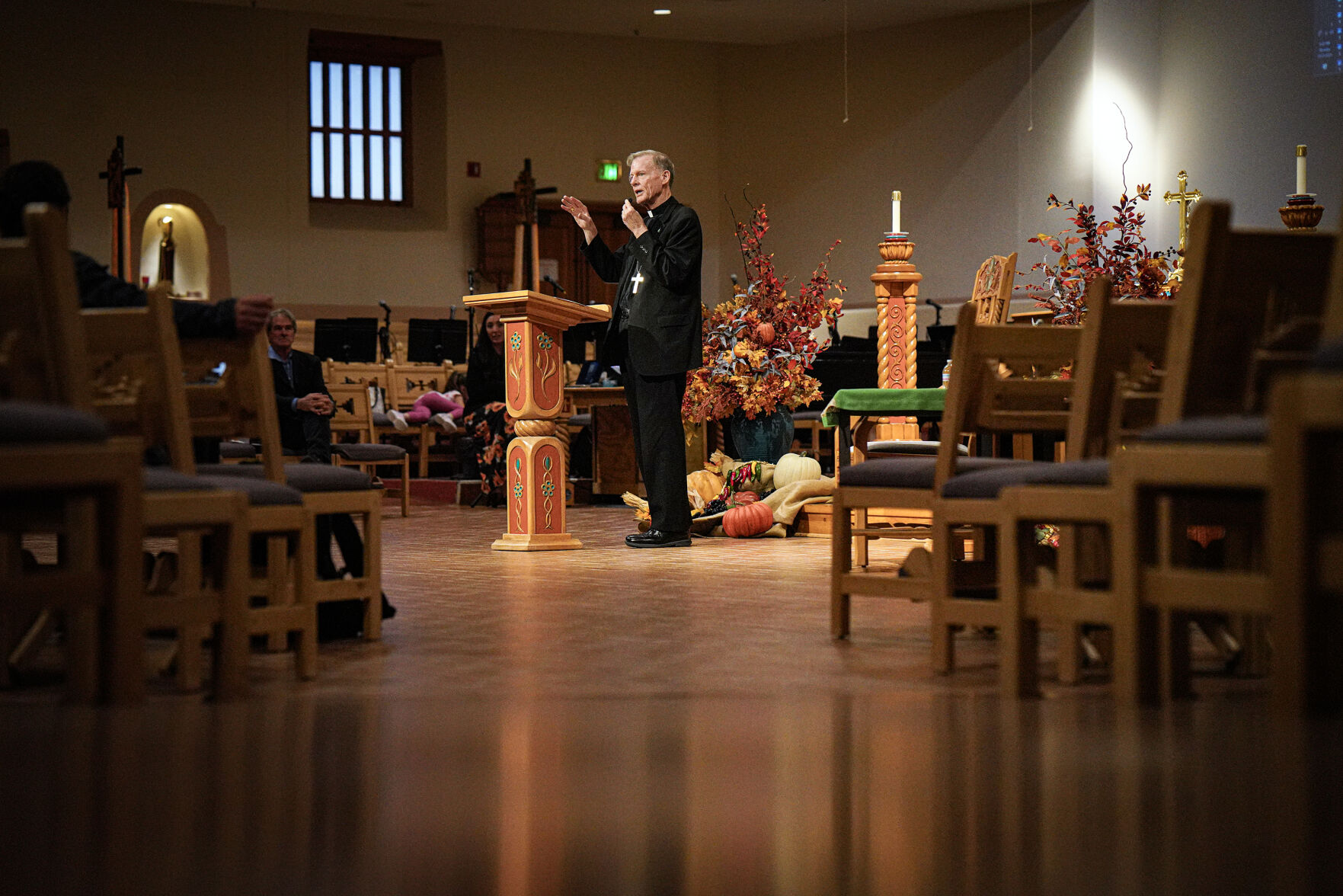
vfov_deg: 16.1
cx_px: 672
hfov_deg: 23.9
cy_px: 448
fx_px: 3171
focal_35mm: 85
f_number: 2.5
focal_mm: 85
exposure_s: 1/800
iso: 4000
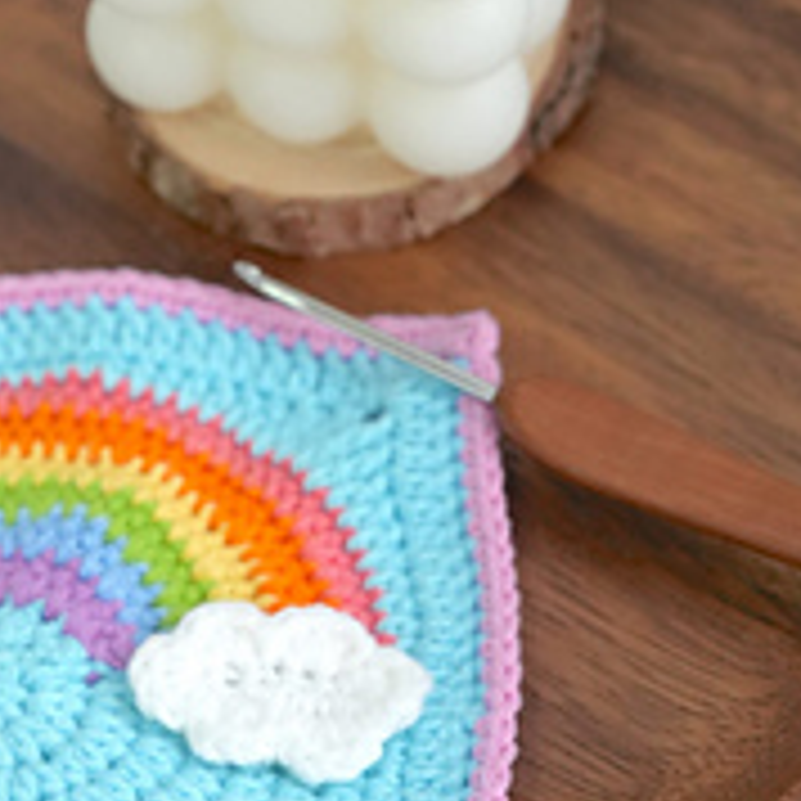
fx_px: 4372
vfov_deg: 10.4
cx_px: 160
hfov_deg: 10.4
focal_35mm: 167
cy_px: 135
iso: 3200
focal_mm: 70
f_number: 6.3
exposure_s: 1/400
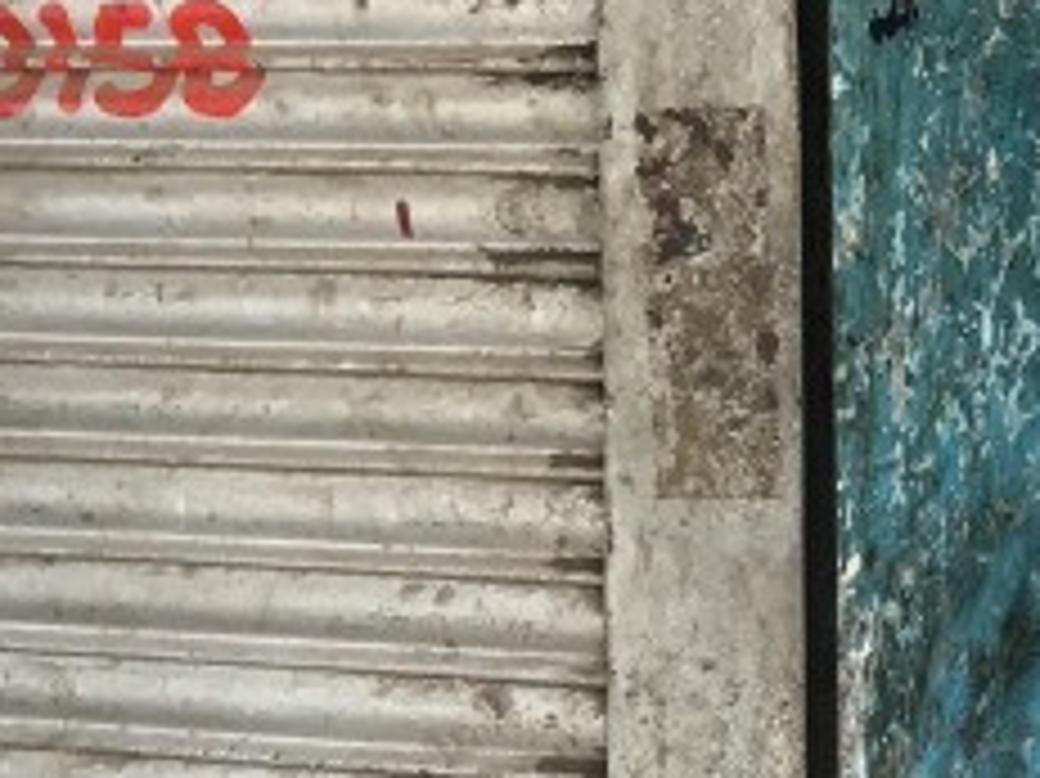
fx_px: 2733
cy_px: 135
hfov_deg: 19.4
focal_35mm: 91
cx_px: 1465
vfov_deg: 16.1
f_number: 2.2
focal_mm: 4.15
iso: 40
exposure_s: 1/33
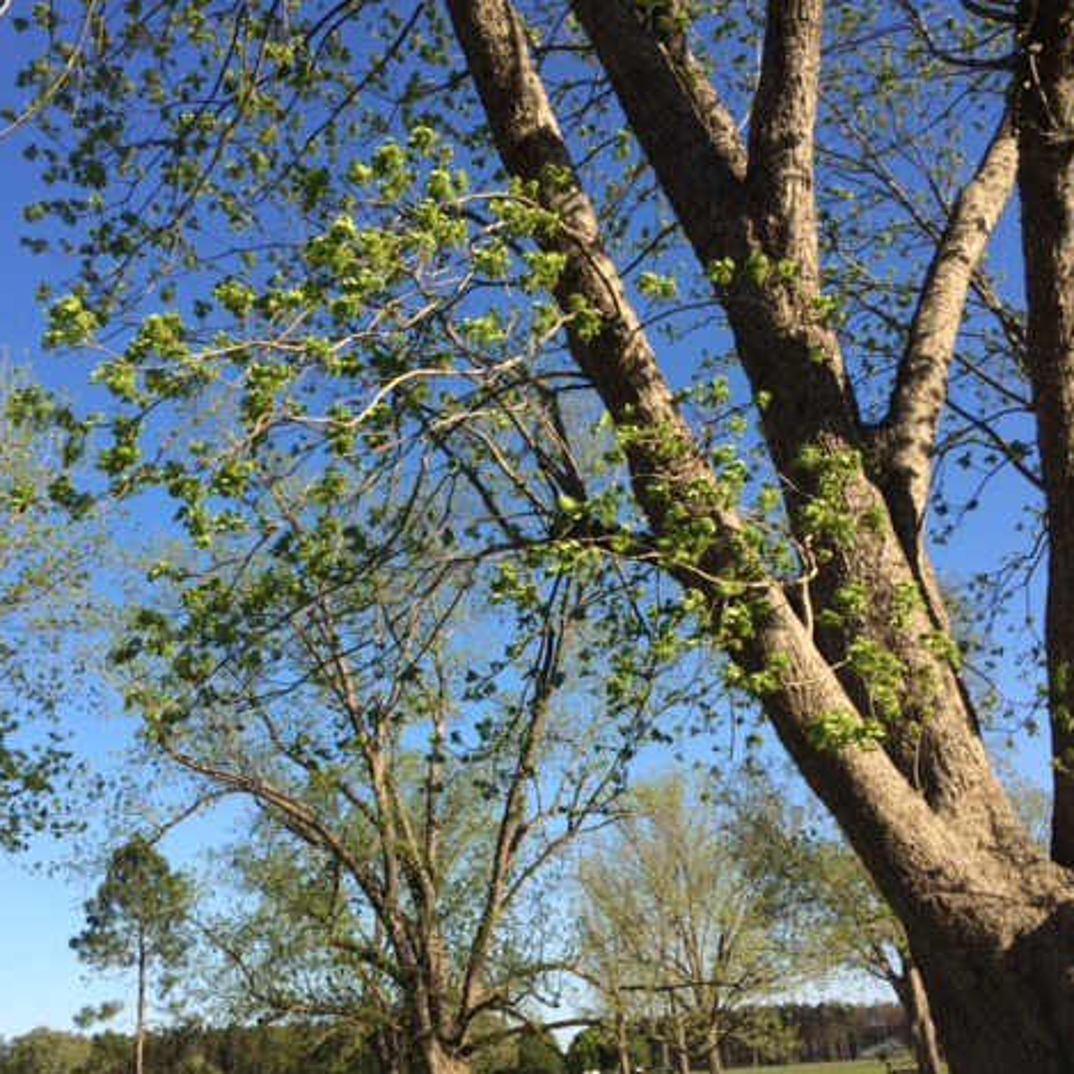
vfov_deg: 47.2
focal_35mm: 35
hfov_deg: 47.1
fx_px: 1229
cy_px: 531
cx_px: 472
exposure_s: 1/1282
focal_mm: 4.15
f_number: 2.2
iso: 32
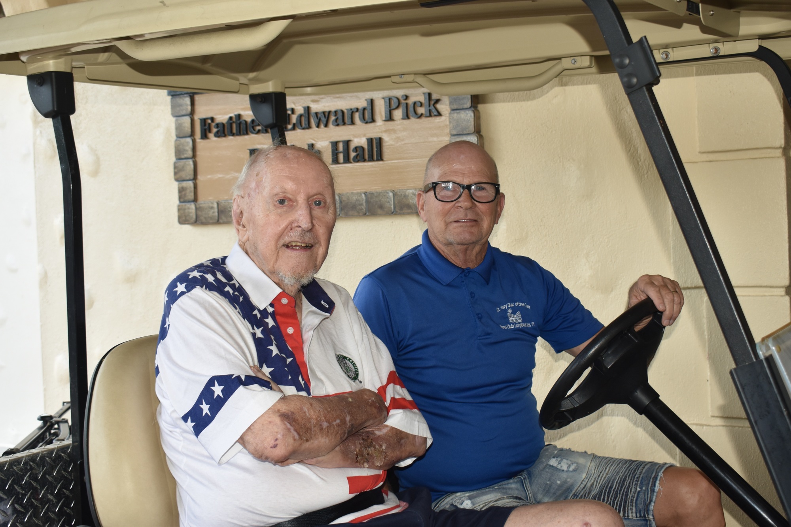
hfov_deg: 42.3
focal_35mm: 46
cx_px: 396
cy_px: 264
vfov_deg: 28.9
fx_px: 1022
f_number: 5.6
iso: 450
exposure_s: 1/125
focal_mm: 31
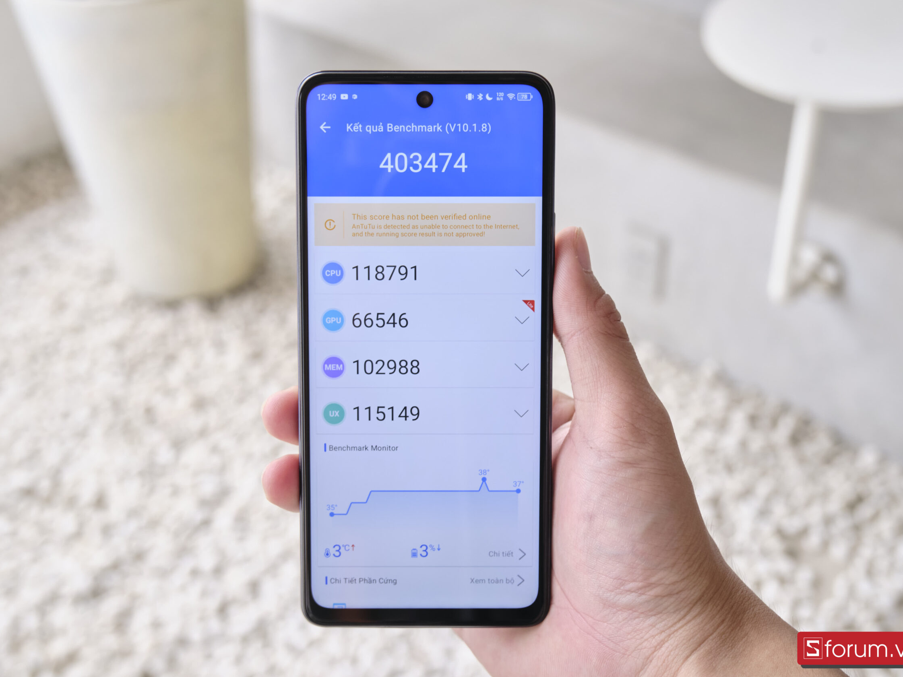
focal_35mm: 45
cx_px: 432
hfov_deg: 42.1
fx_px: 1174
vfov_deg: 32.2
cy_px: 339
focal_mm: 27.1
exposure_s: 1/125
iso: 400
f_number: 4.4
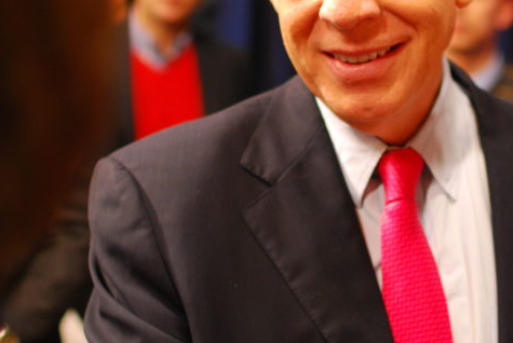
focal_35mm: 113
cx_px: 315
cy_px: 94
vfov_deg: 12.1
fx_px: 1613
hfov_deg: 18.0
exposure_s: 1/40
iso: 400
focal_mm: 35
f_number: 1.8
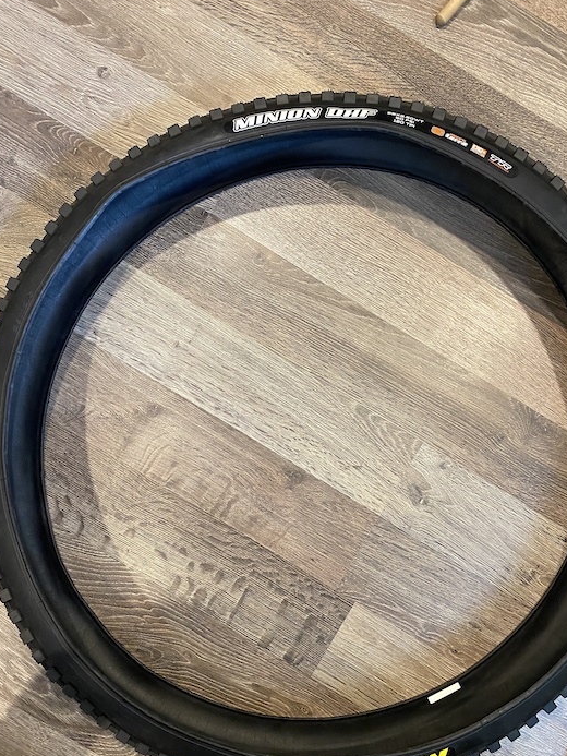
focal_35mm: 30
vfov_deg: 59.8
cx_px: 313
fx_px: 655
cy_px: 420
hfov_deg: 46.7
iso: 500
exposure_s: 1/60
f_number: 1.8
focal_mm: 4.25
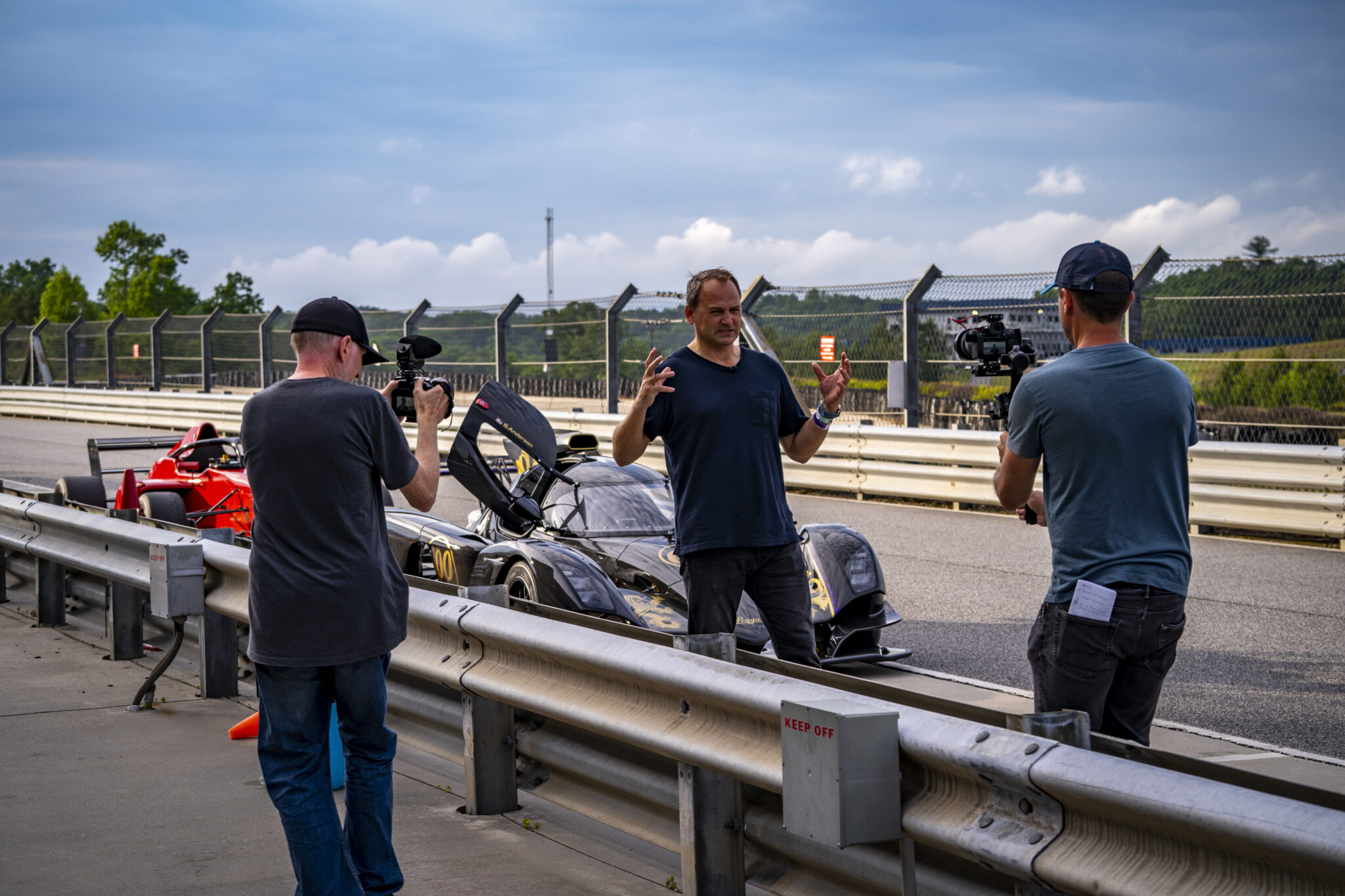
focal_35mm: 76
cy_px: 448
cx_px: 672
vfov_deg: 17.9
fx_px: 2839
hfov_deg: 26.7
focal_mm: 76
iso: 100
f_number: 6.3
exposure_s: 1/160
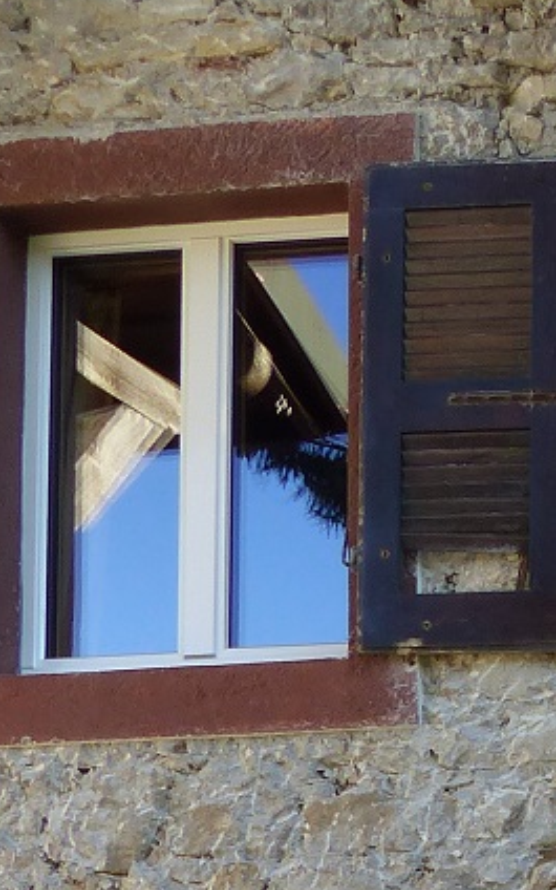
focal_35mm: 100
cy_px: 926
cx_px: 1081
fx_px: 2424
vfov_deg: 20.0
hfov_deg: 11.8
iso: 100
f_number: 3.5
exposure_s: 1/100
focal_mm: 4.5
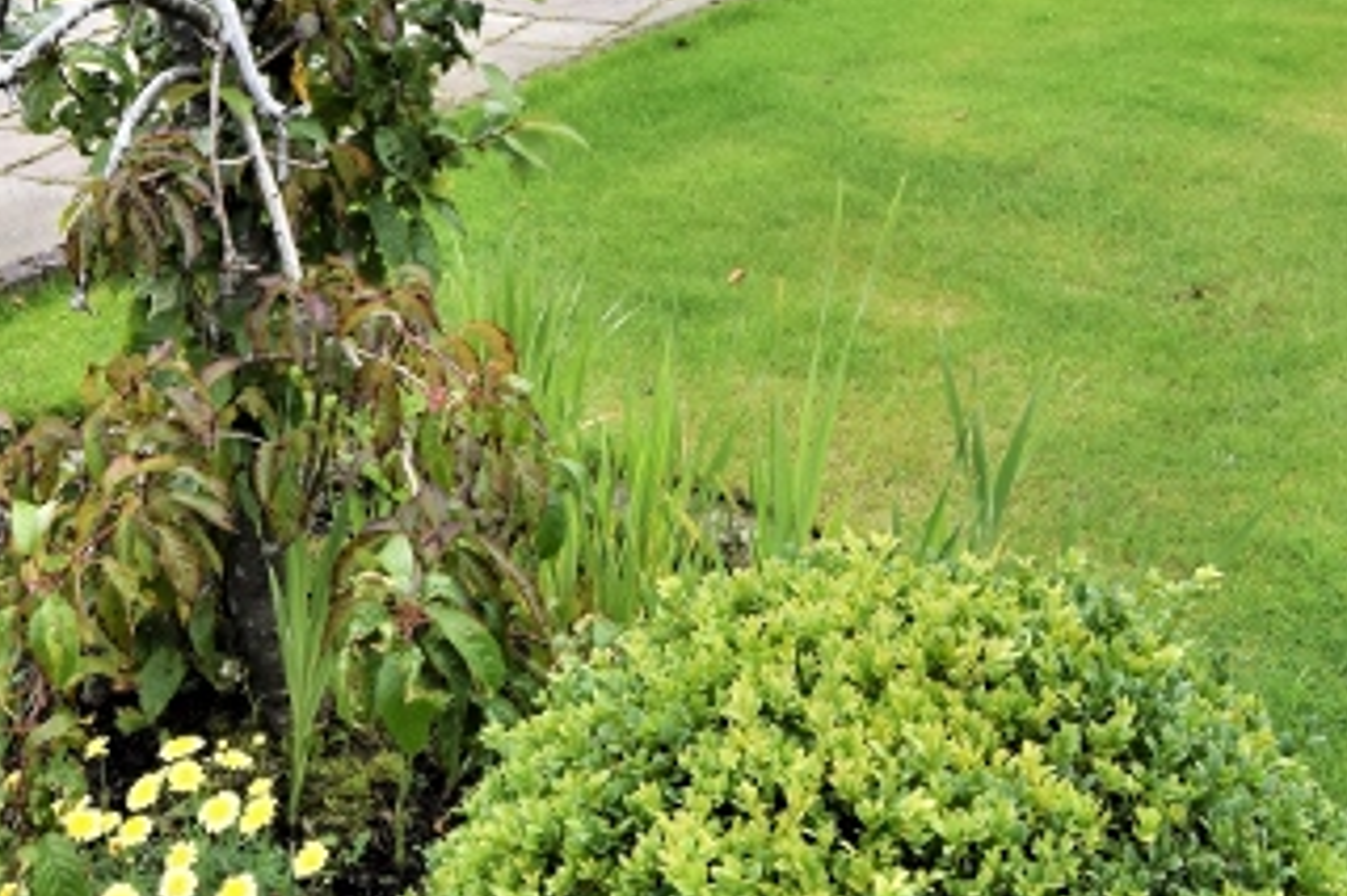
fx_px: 1795
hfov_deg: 40.8
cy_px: -53
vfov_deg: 26.2
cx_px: 497
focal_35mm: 48
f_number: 9
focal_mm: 10
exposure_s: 1/320
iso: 200
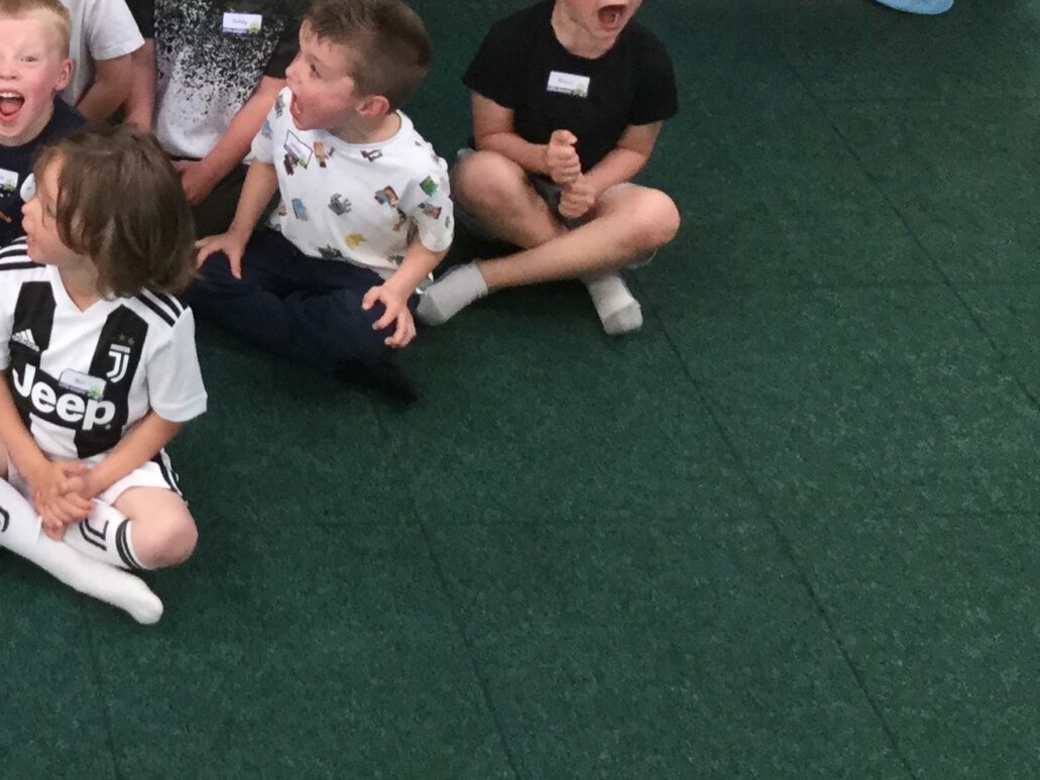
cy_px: -92
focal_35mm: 77
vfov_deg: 18.4
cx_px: -250
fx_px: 2313
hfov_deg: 23.0
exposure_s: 1/33
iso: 80
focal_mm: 3.3
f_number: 2.4
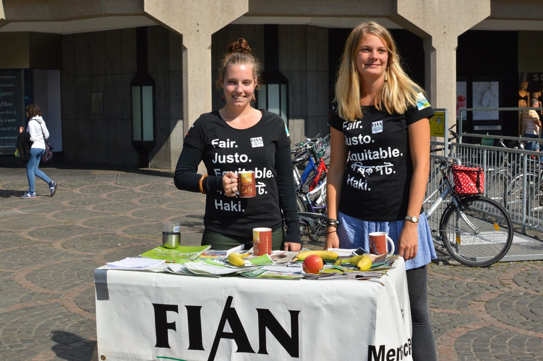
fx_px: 791
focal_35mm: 52
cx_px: 272
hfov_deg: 37.9
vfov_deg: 25.7
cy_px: 180
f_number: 8
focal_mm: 35
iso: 100
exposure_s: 1/320
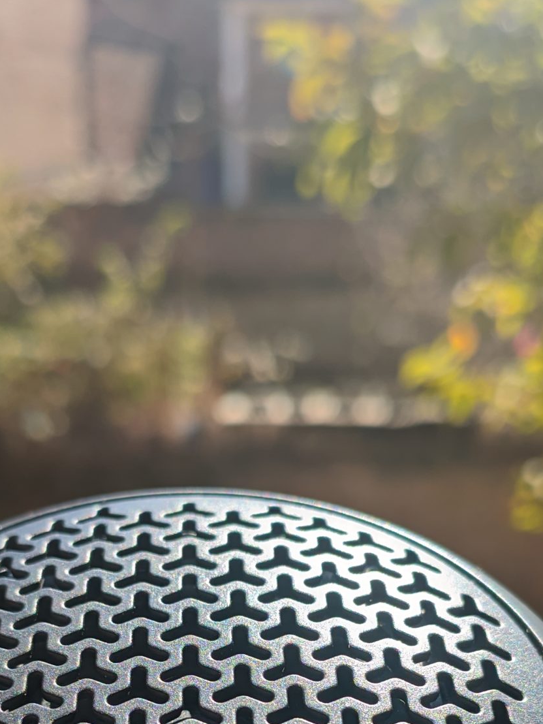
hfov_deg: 24.4
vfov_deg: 30.1
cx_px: 248
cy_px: 709
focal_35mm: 60
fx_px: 1255
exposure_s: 1/795
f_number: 1.75
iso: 100
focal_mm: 4.77
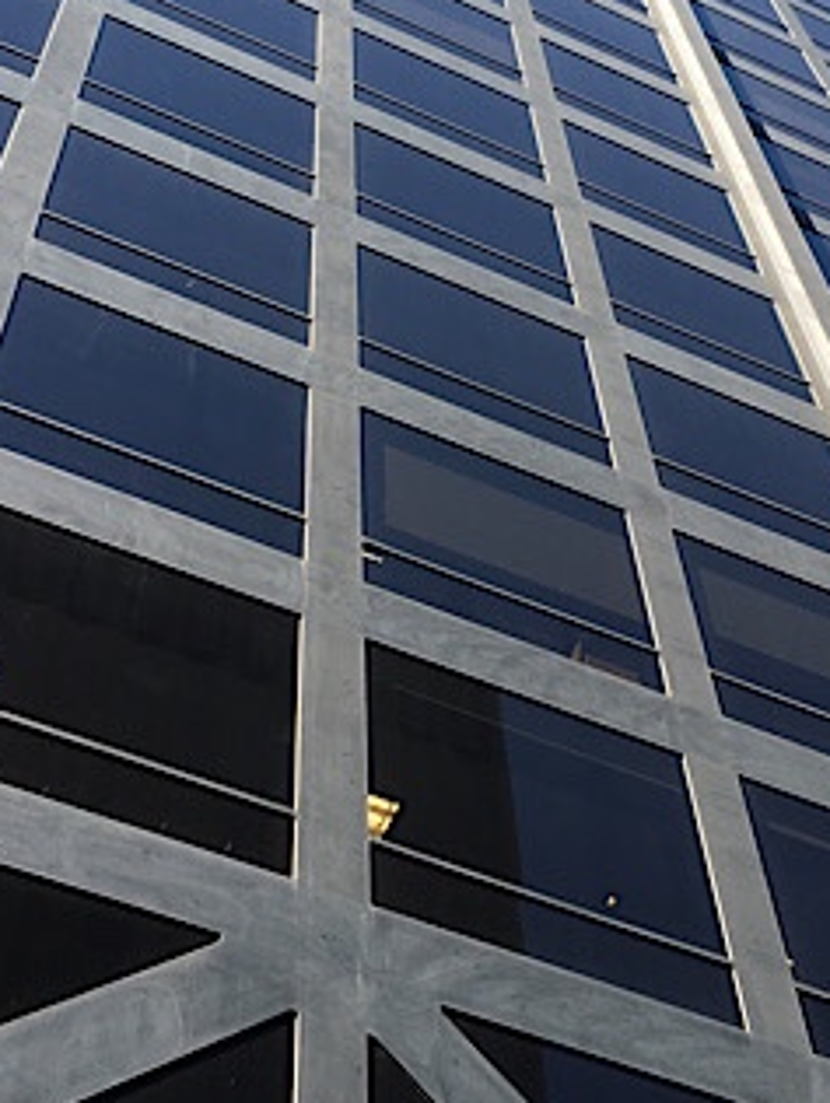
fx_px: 2201
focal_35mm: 69
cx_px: 517
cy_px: 441
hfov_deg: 21.3
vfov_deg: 28.1
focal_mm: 4.15
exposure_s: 1/519
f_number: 2.2
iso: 25
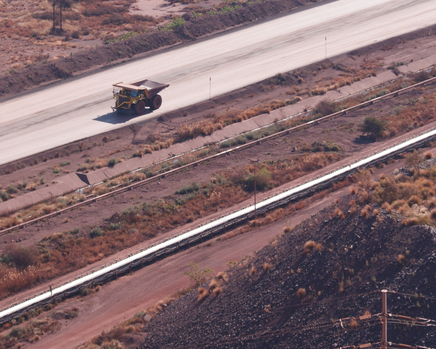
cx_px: 114
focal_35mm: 205
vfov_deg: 7.5
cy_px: 93
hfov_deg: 9.4
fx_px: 2646
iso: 100
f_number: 8
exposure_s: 1/160
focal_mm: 70
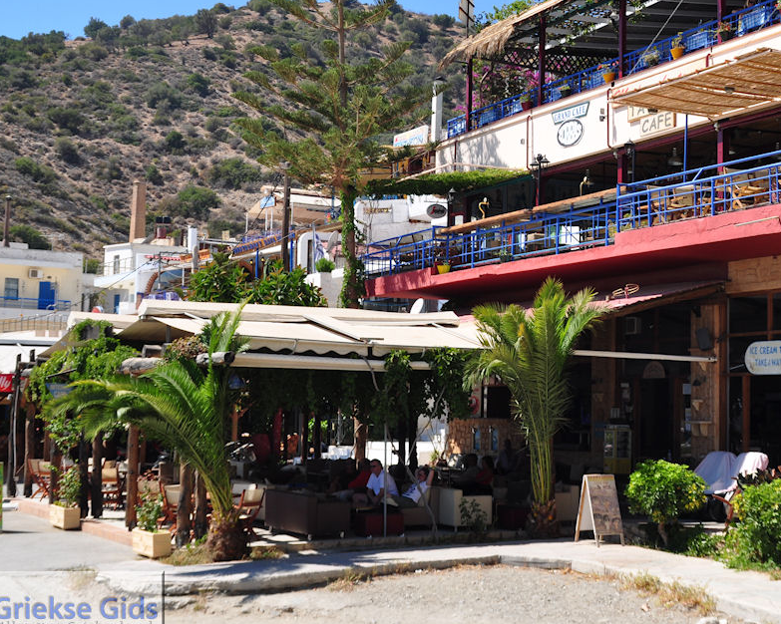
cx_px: 524
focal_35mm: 69
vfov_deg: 22.1
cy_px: 241
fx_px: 1595
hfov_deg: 27.3
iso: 200
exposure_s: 1/400
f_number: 9
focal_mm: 32
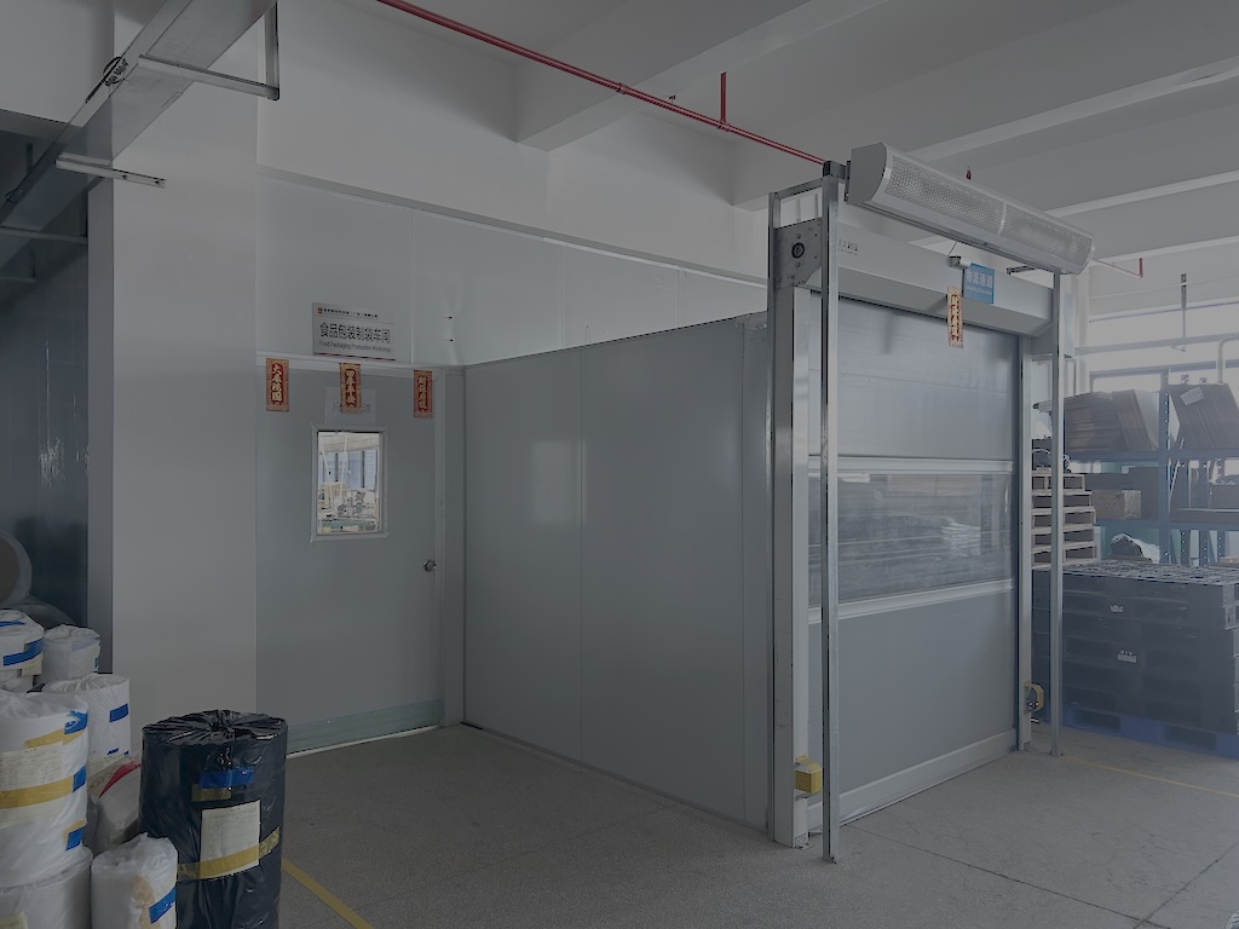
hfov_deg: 67.3
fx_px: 931
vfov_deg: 53.1
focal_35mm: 26
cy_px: 464
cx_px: 620
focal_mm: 5.7
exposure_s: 1/50
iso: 160
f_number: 1.5
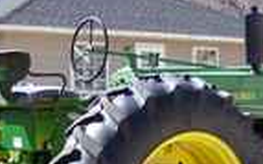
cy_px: 158
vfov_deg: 13.3
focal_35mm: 97
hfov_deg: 21.3
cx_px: 184
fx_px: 694
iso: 64
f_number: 2.8
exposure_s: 1/400
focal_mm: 6.3
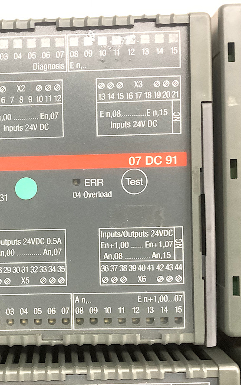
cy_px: 193
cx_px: 46
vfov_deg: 45.3
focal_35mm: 44
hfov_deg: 28.5
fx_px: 462
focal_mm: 3.3
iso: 400
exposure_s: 1/33
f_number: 2.4
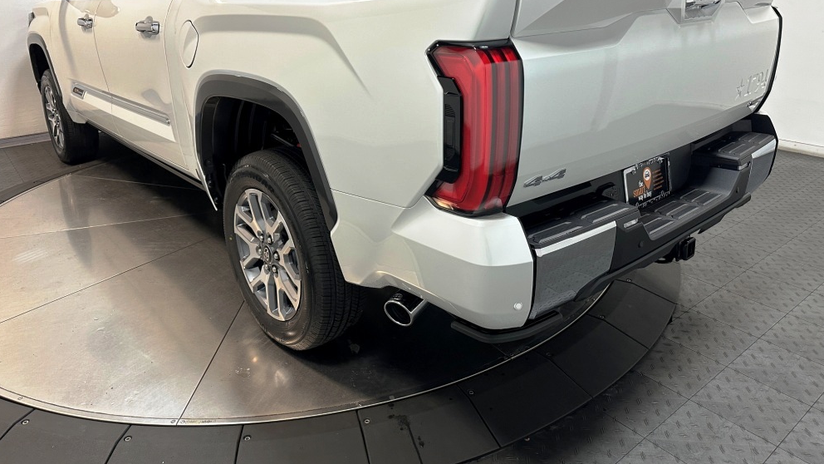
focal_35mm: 27
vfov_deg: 42.4
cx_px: 404
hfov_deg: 69.9
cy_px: 163
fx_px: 590
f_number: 1.78
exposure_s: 1/60
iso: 250
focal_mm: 6.86
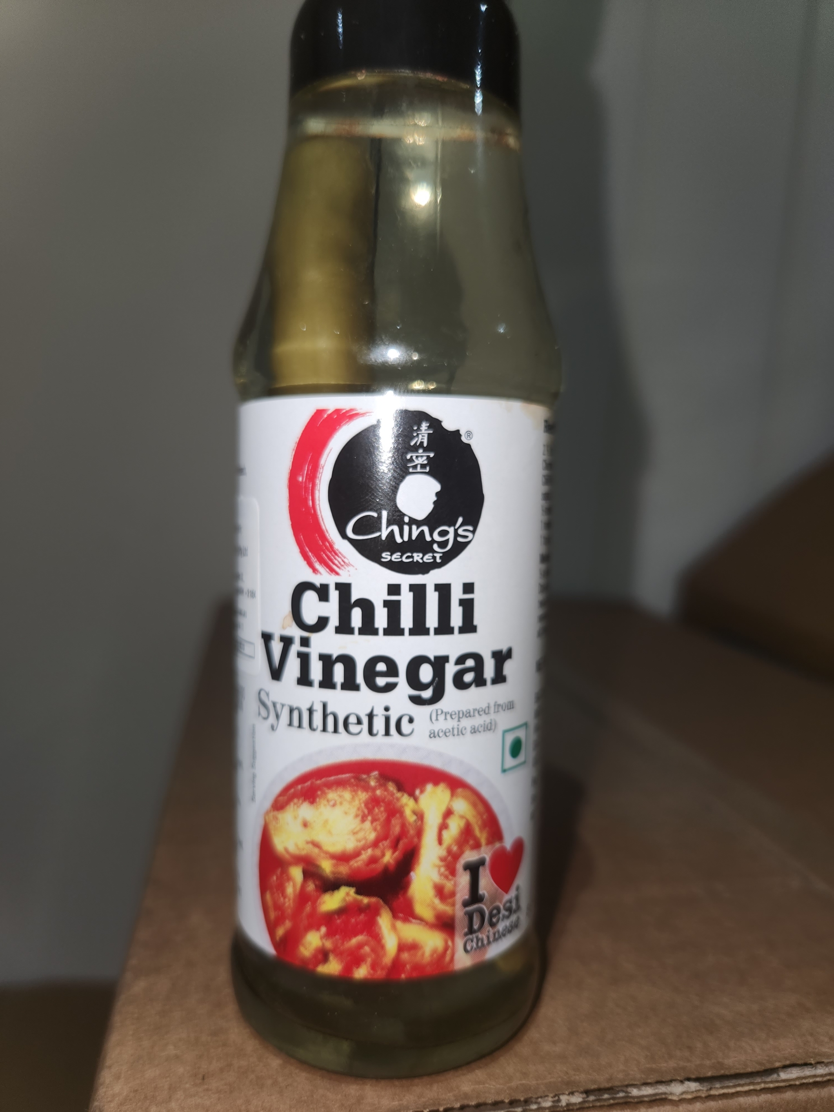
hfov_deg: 58.9
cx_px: 417
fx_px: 739
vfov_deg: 73.9
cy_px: 556
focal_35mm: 23
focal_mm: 5.4
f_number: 1.8
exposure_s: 1/50
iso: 32
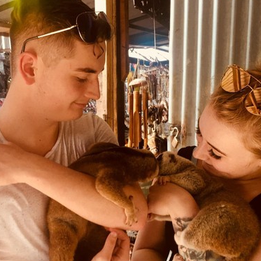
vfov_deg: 38.2
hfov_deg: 38.3
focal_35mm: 44
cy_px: 158
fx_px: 375
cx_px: 127
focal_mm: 4.15
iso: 40
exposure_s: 1/33
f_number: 2.2
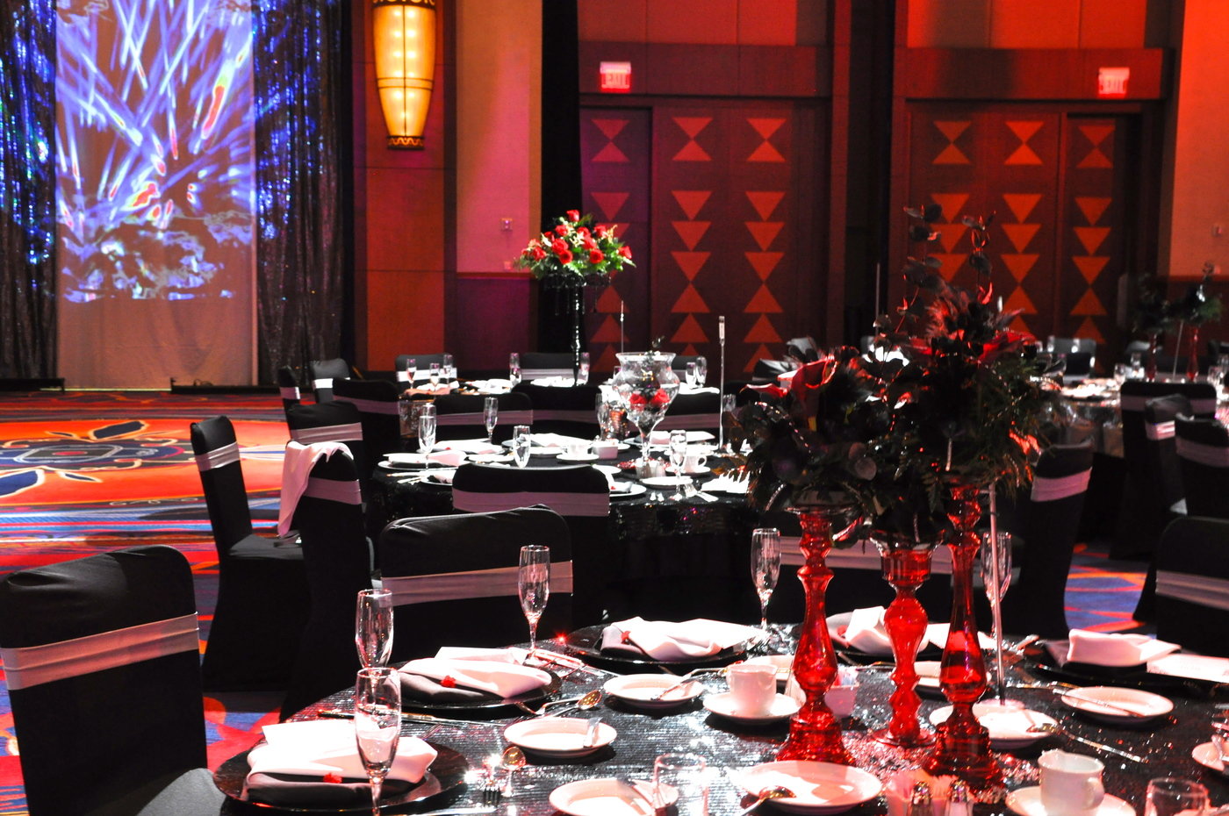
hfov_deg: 38.9
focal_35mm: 51
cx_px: 614
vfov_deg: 26.4
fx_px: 1739
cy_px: 408
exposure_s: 1/10
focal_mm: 34
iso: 1000
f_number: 7.1
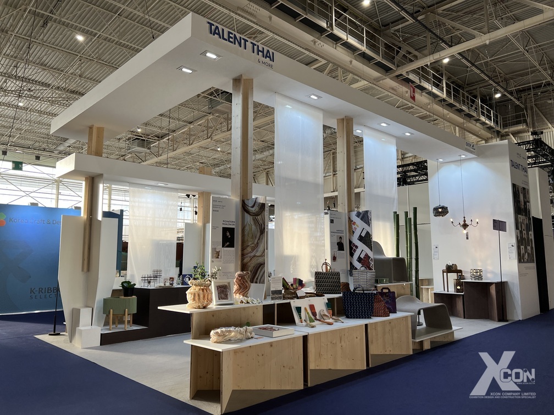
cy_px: 208
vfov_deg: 53.1
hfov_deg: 67.3
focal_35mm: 26
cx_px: 277
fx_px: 416
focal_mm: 5.7
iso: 40
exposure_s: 1/200
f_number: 1.5
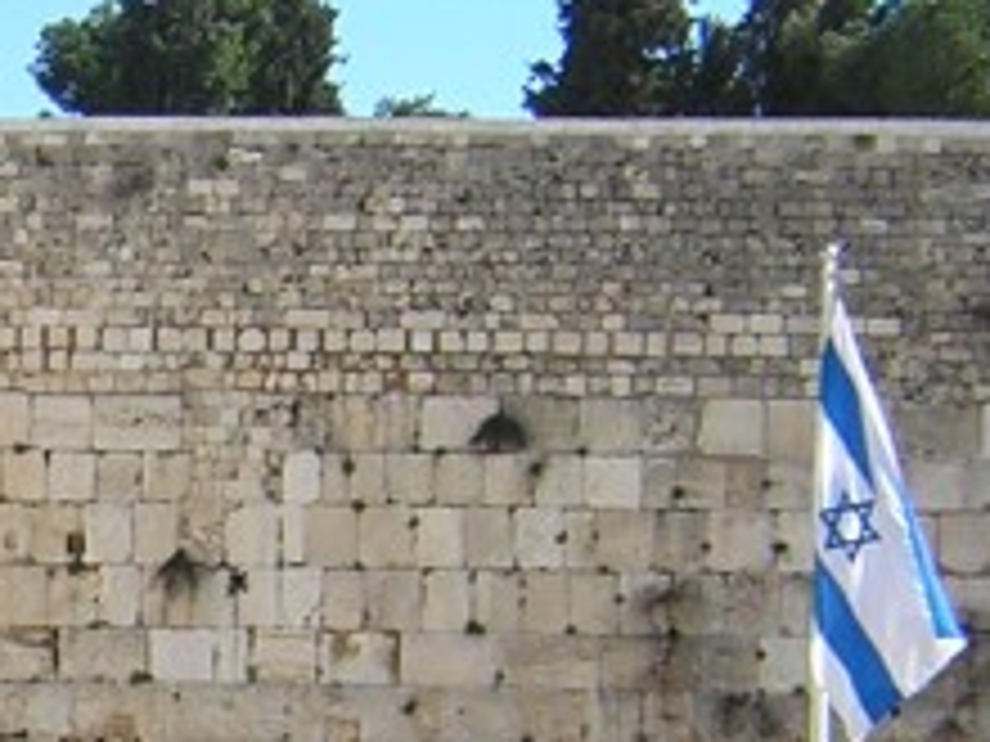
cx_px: -112
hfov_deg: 14.7
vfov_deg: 11.2
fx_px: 3747
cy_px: 746
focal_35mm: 131
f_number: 5.2
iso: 100
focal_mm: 4.7
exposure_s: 1/242
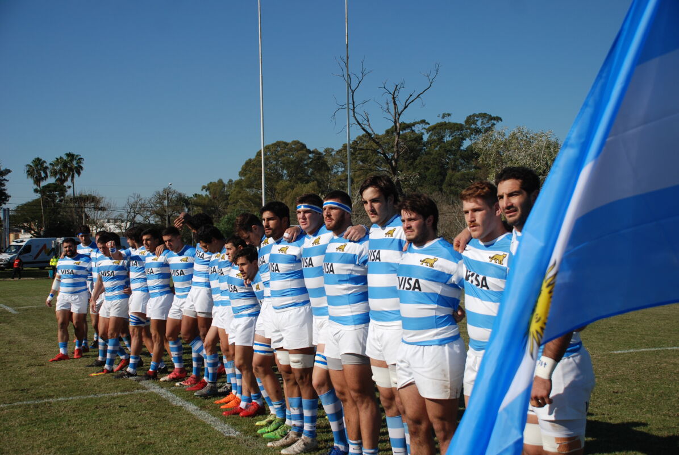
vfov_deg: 29.0
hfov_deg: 42.3
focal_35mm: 46
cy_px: 228
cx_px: 340
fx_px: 878
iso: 100
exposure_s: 1/1000
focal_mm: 31
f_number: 4.2
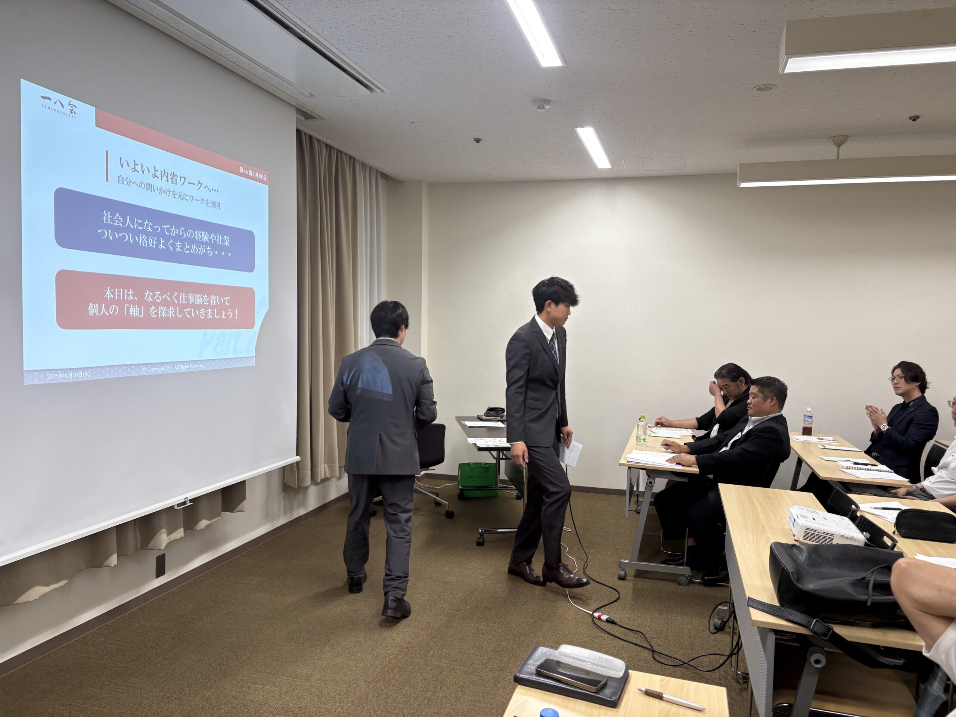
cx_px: 478
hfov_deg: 67.3
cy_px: 358
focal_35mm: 26
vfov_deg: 53.1
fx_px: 718
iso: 50
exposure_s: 1/120
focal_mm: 5.96
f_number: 1.6
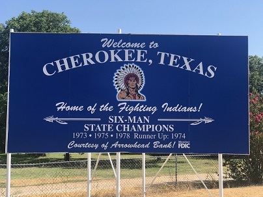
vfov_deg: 25.7
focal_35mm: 57
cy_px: 98
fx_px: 433
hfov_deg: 33.8
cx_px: 132
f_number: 2.8
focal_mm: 6.6
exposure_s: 1/486
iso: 20
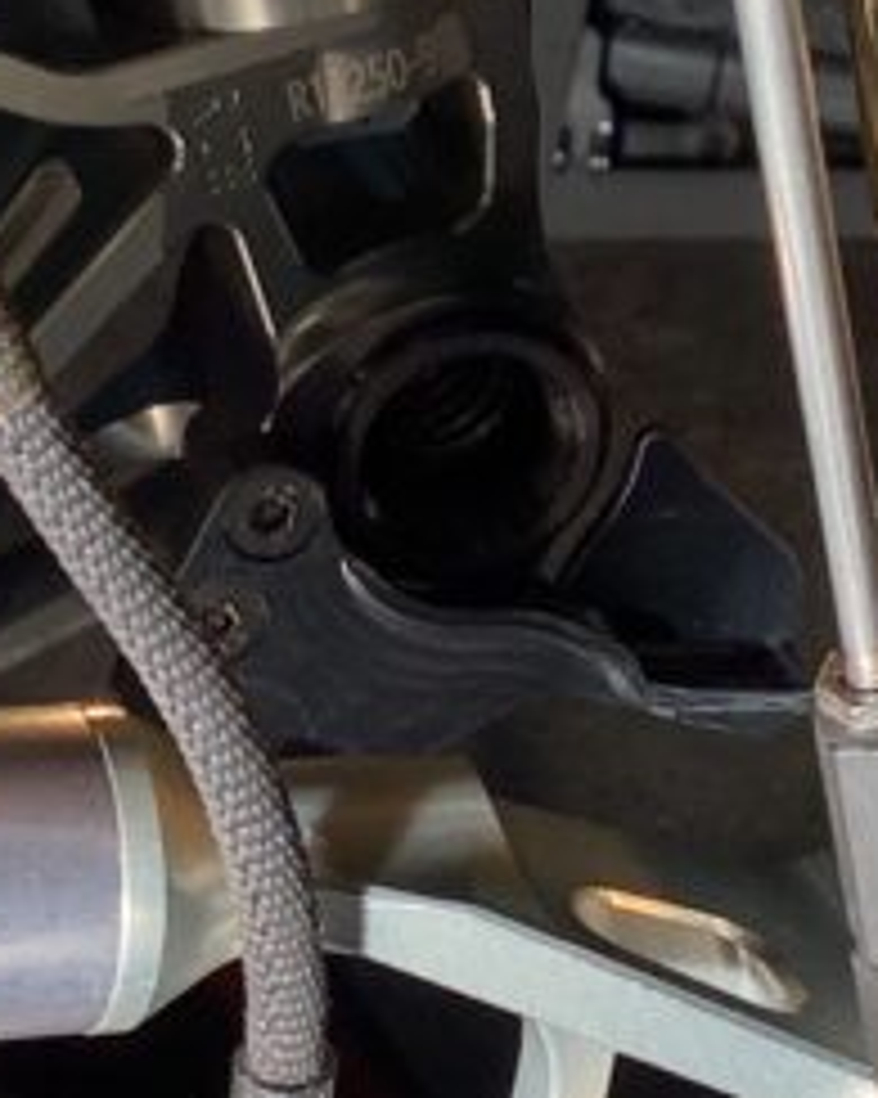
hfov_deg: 12.1
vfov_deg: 15.2
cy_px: 626
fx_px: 4128
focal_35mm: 127
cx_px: 369
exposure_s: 1/107
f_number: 2.4
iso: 25
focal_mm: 3.3
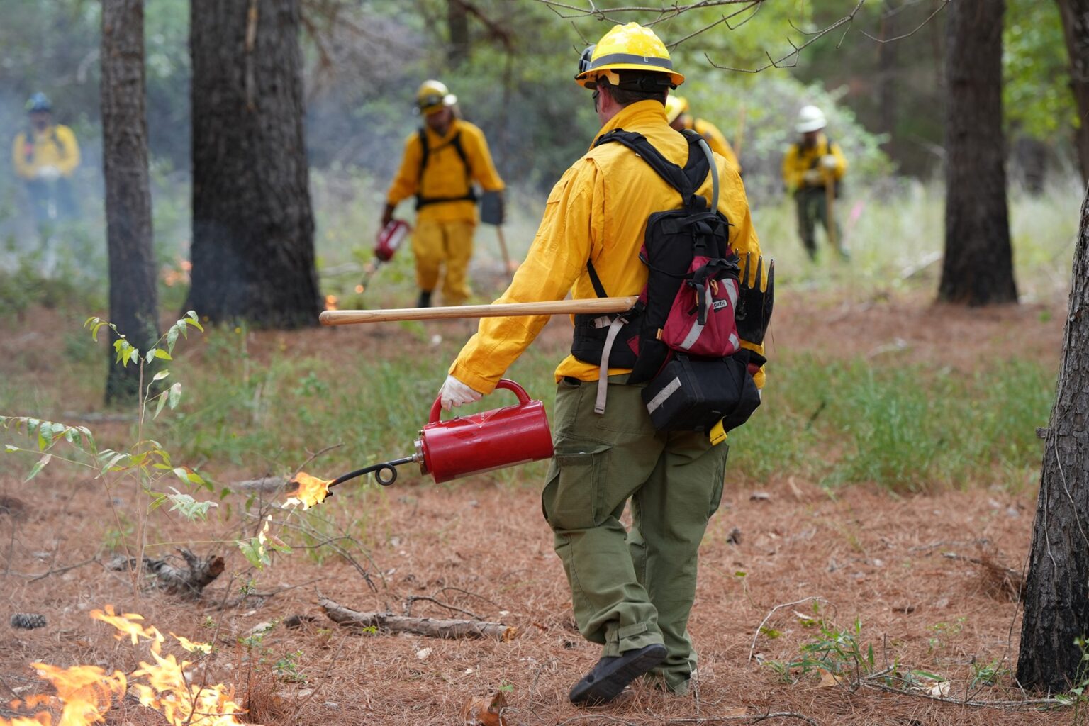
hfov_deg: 16.9
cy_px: 363
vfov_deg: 11.3
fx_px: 3660
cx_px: 544
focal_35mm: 121
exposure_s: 1/160
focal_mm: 121
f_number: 4
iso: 200
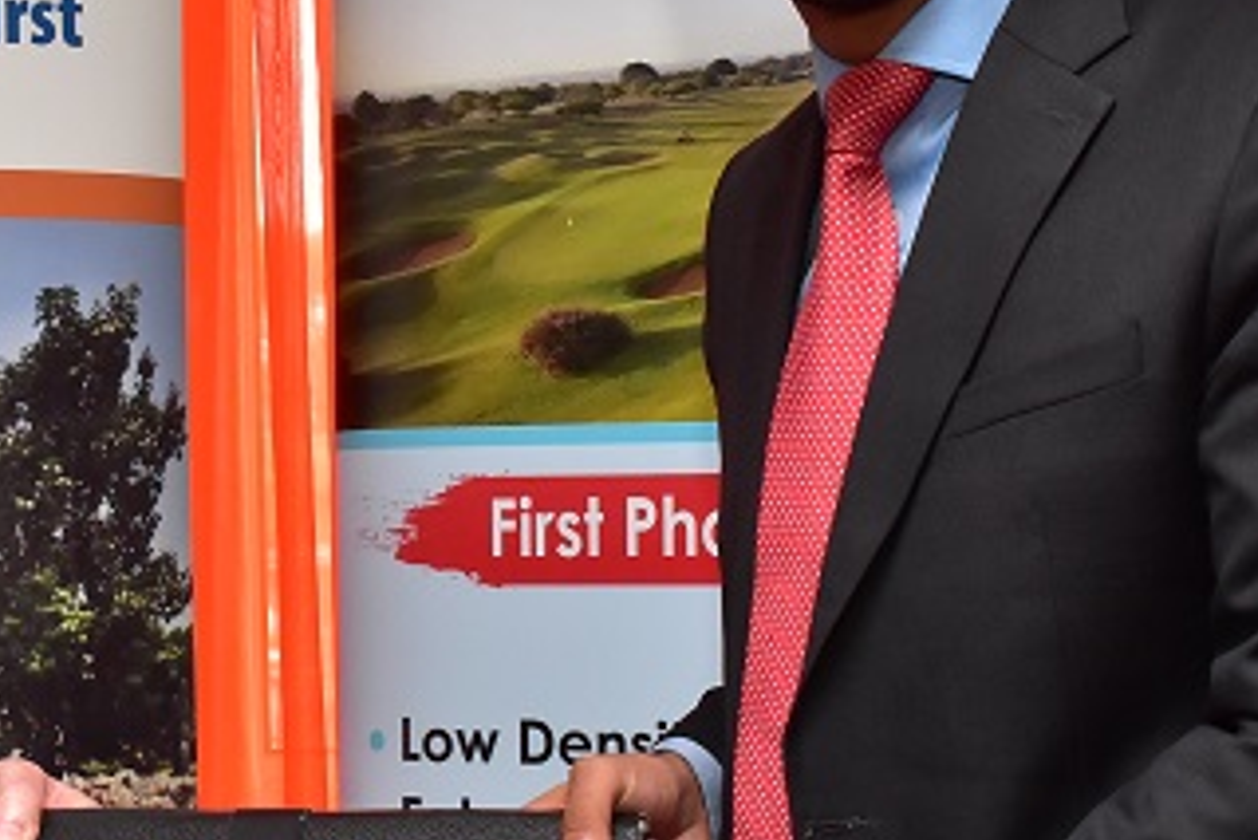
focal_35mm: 103
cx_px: 193
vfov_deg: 13.3
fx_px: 3601
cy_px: 357
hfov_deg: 19.5
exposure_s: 1/200
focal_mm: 30
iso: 1600
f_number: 11
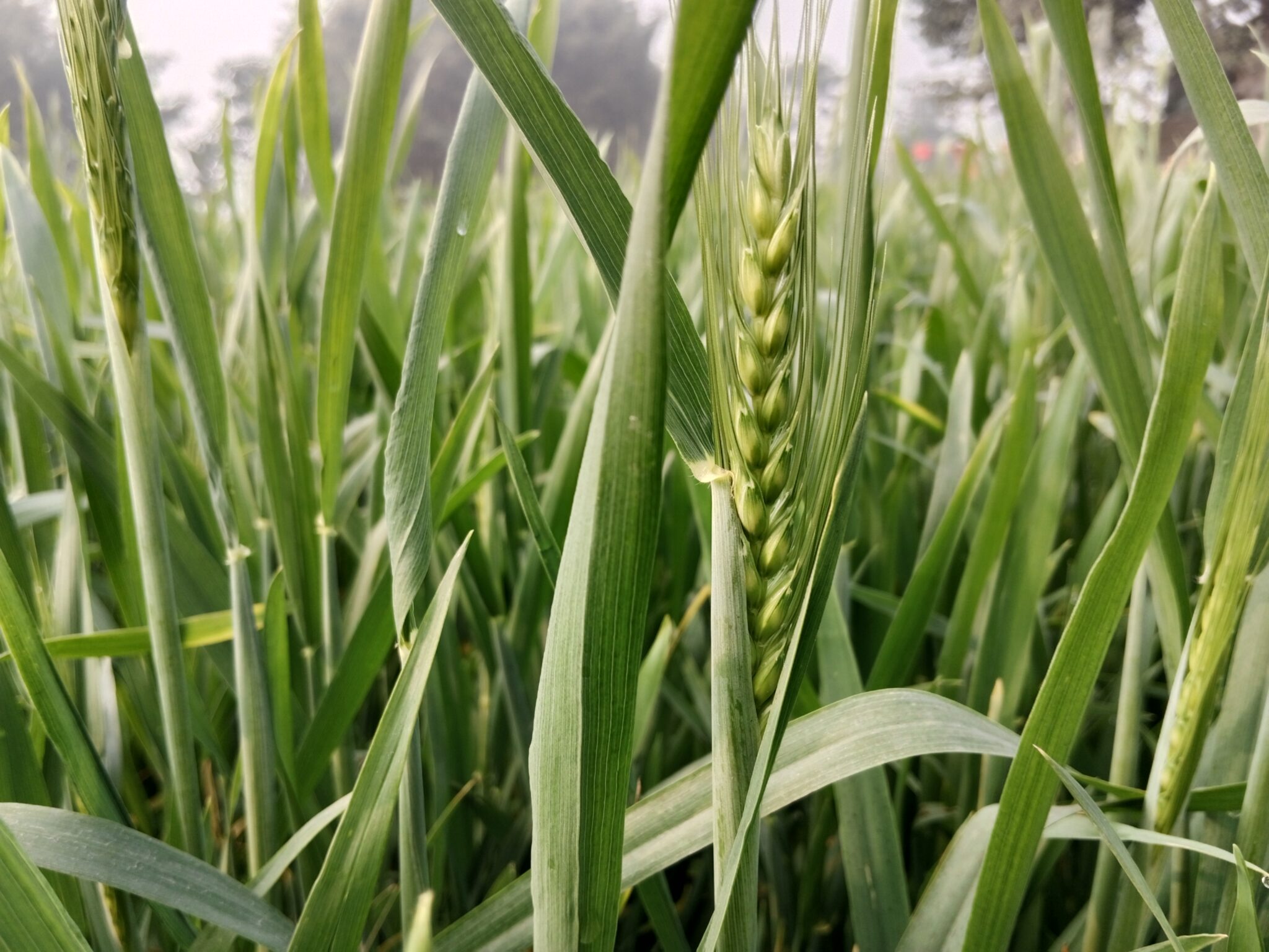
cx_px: 634
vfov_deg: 53.1
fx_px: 953
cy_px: 476
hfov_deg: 67.3
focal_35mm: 26
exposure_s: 1/100
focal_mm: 3.96
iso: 114
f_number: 1.8
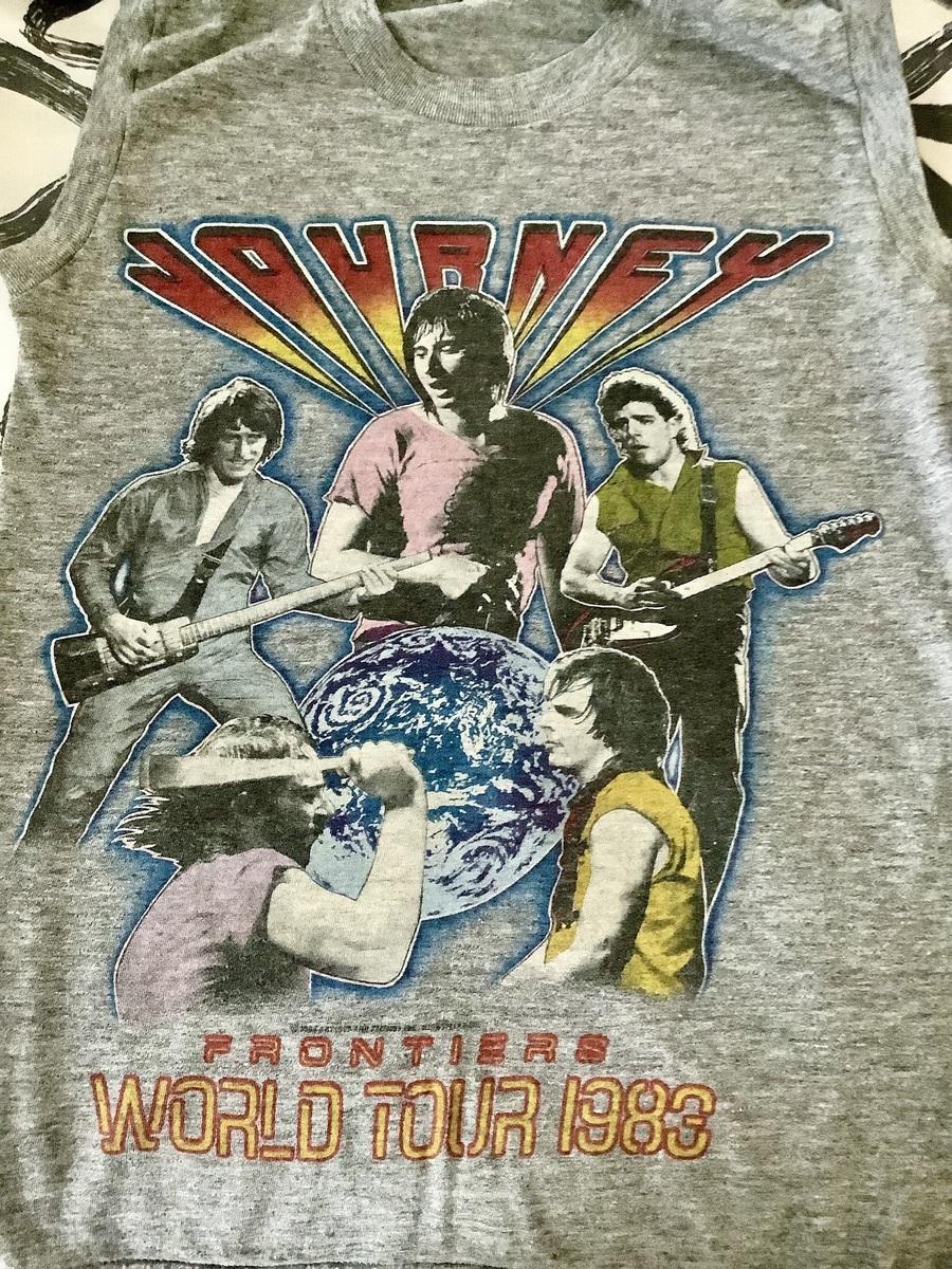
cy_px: 634
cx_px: 476
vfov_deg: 58.4
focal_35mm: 31
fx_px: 1137
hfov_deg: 45.4
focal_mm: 3.3
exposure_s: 1/24
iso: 800
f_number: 2.4
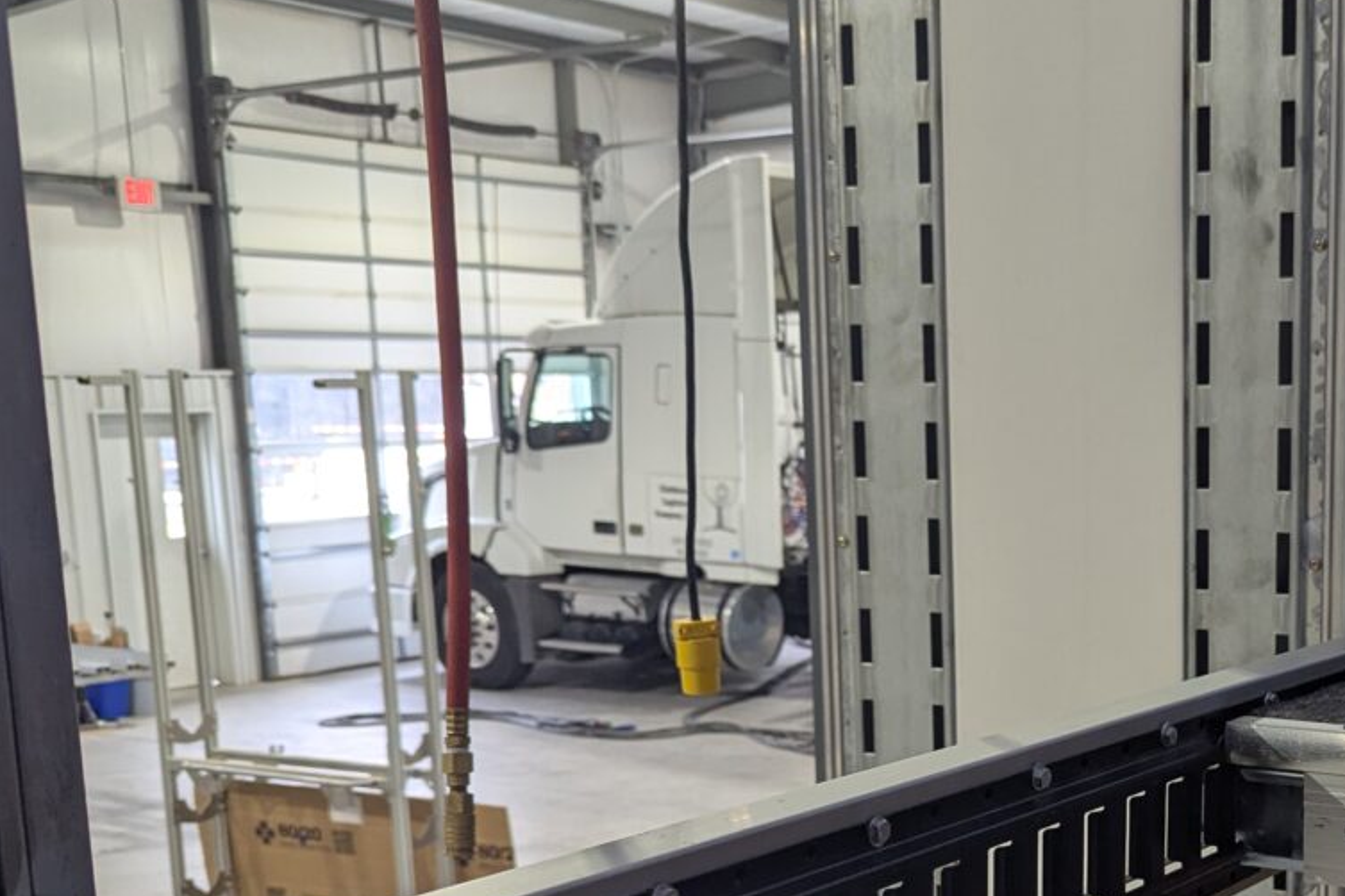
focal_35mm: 51
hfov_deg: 36.4
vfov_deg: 26.0
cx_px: 1215
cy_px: 722
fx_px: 1905
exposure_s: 1/120
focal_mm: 6.81
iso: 186
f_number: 1.85
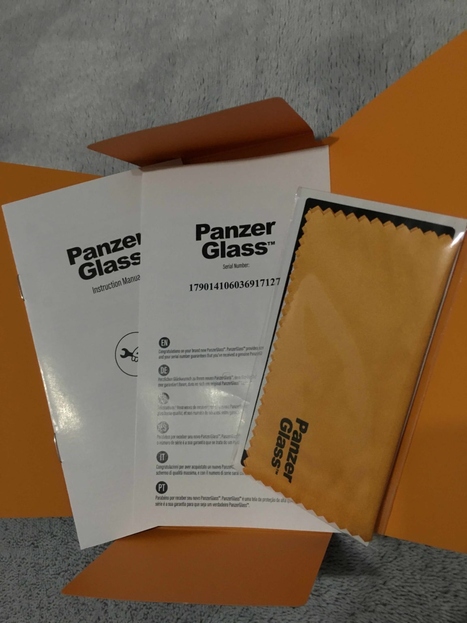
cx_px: 234
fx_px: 522
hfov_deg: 48.2
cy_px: 312
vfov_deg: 61.7
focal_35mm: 29
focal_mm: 4.15
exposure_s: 1/33
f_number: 2.2
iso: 125
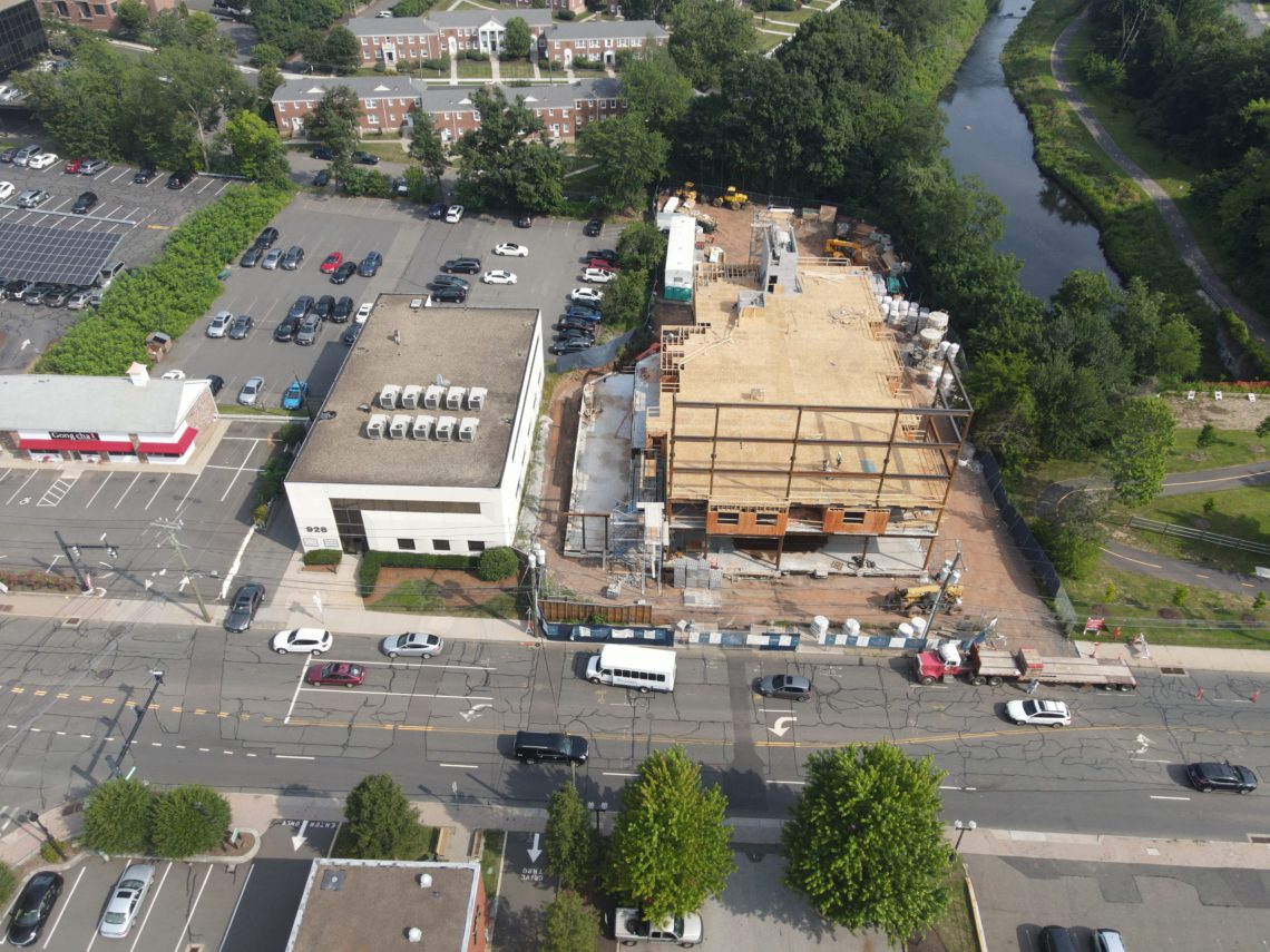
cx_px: 635
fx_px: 881
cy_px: 476
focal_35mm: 24
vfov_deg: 56.8
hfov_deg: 71.6
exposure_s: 1/400
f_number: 2.8
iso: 100
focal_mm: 4.5
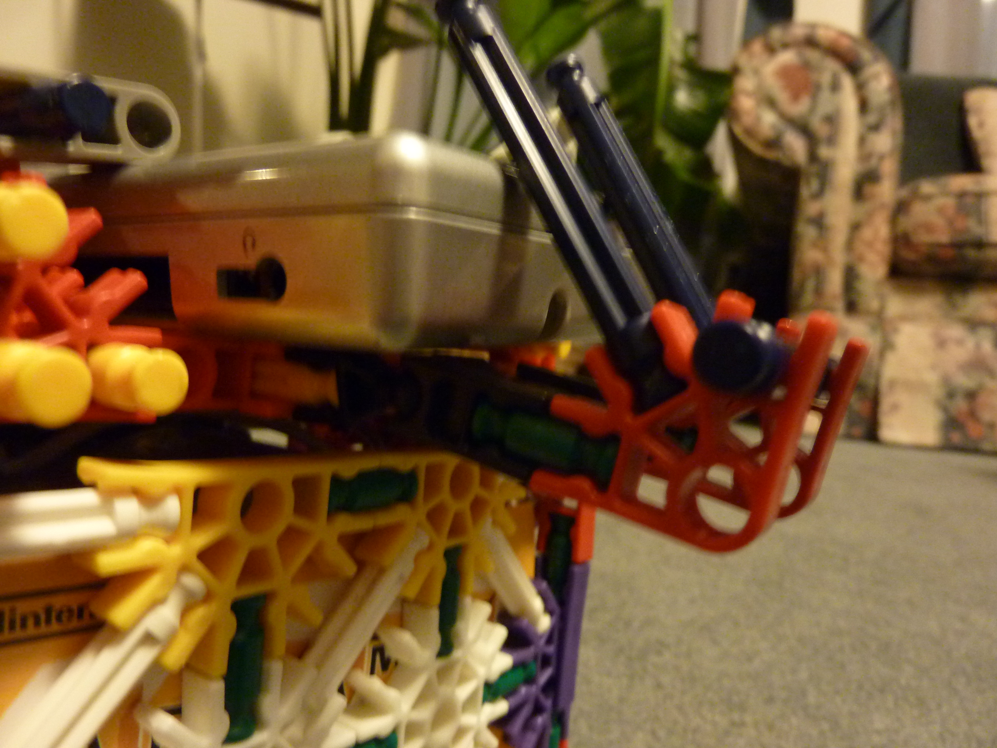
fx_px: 720
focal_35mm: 25
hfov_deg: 69.4
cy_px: 374
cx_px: 498
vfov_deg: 54.9
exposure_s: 1/8
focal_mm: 4.1
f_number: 3.3
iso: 400
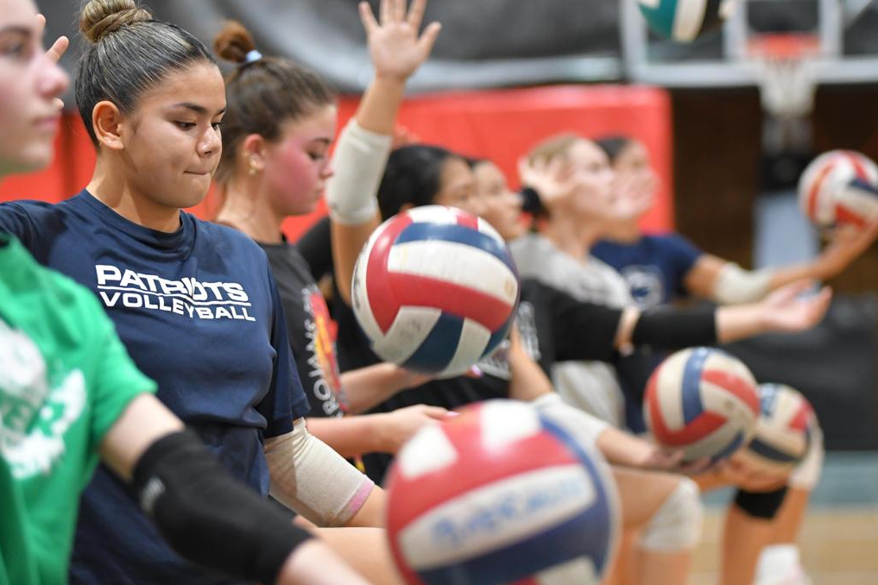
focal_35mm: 151
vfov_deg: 9.1
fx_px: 3682
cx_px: 439
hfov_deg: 13.6
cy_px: 293
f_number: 2
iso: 2500
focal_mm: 75
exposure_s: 1/500
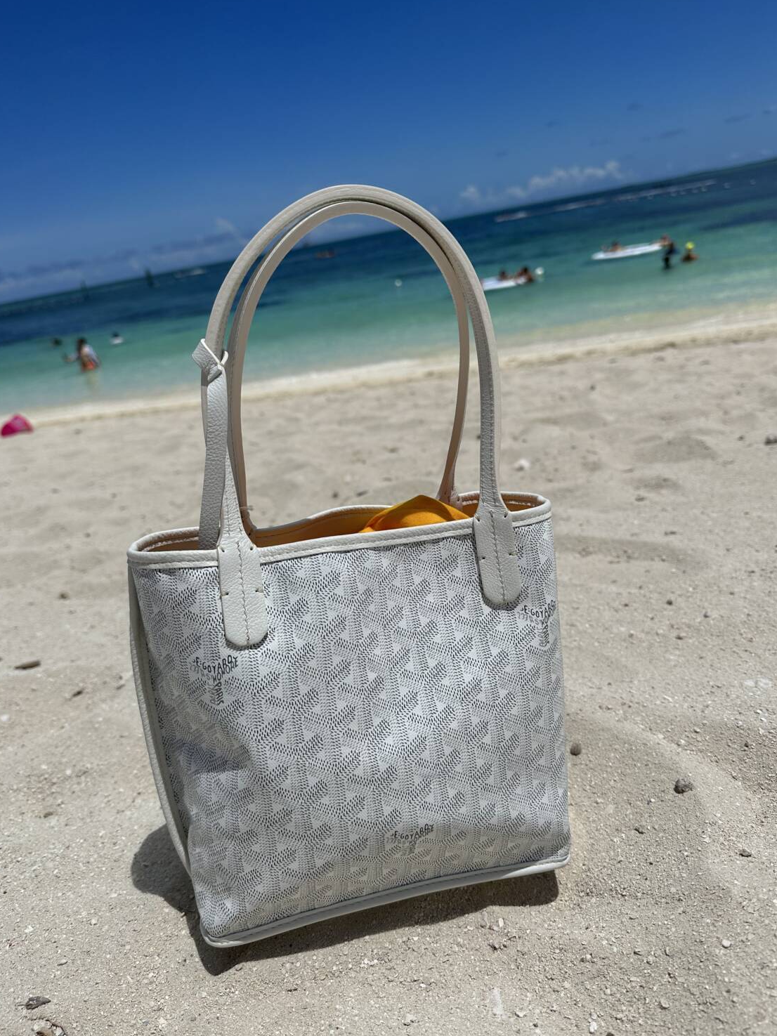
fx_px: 748
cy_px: 519
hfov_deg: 54.9
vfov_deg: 69.4
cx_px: 385
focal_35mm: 25
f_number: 1.78
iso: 80
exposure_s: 1/15625
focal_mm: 6.86
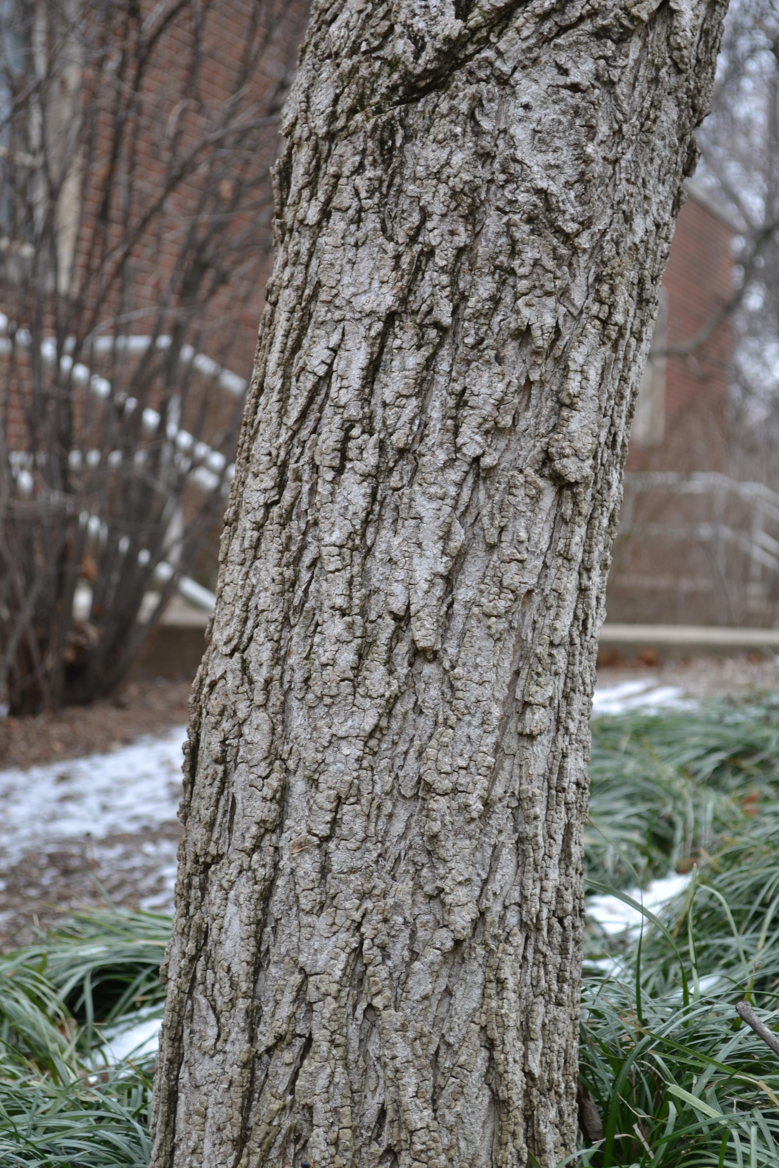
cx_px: 430
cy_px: 630
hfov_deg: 14.8
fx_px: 3004
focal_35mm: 93
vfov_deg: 22.0
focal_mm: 55
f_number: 5.6
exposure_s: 1/60
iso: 100
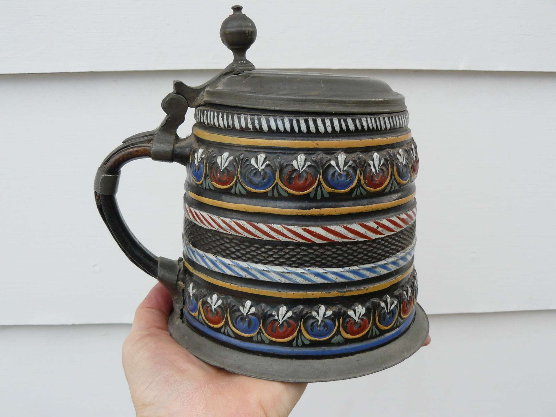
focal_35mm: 36
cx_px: 278
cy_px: 208
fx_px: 578
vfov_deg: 39.7
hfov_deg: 51.4
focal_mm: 6
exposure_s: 1/160
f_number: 4
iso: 100
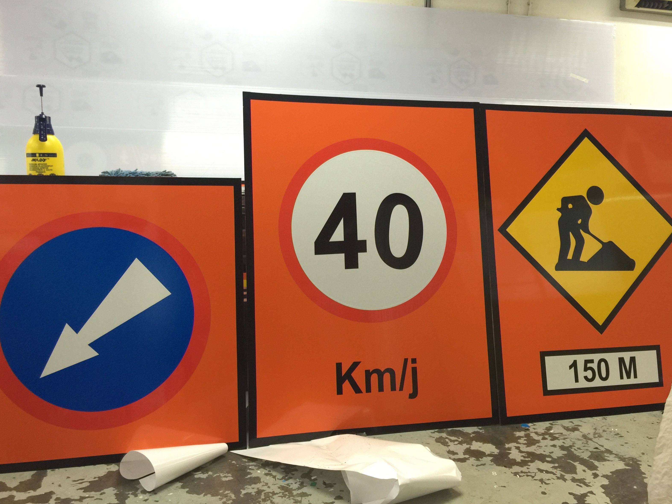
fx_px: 582
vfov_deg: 46.8
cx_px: 335
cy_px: 244
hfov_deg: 60.0
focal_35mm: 30
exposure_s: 1/17
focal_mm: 4.15
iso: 80
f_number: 2.2
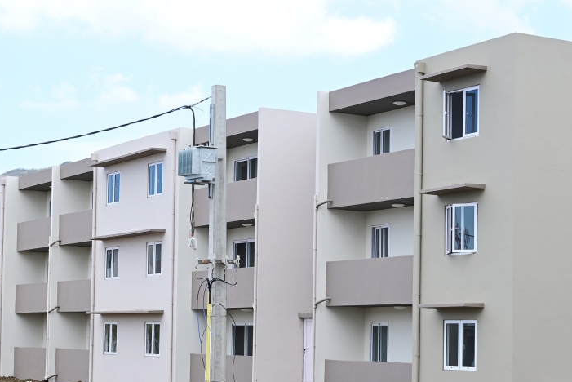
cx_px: 329
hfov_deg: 27.7
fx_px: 1160
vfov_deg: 18.6
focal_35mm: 73
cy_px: 253
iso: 160
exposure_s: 1/320
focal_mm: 50
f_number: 5.6
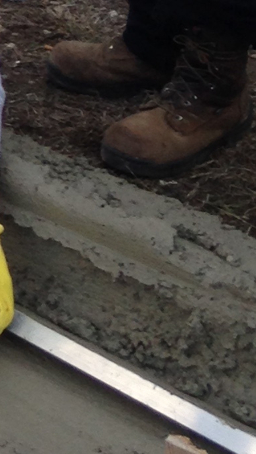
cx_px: -507
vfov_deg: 12.1
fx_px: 2063
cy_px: -171
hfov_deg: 6.5
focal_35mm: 171
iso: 50
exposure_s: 1/145
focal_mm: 4.12
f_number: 2.4
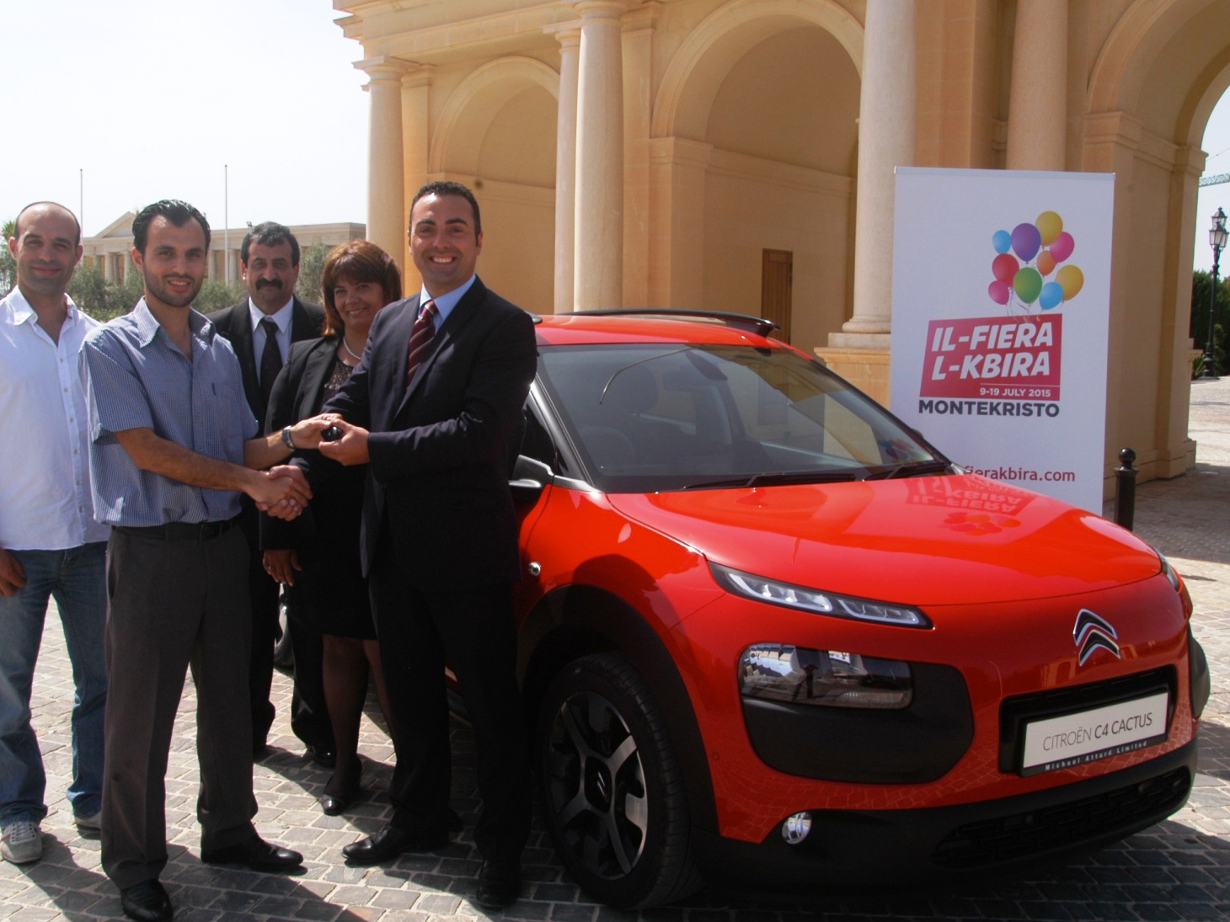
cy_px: 459
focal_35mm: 36
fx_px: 1279
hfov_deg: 51.3
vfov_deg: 39.7
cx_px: 553
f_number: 9
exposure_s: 1/320
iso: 200
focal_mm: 22
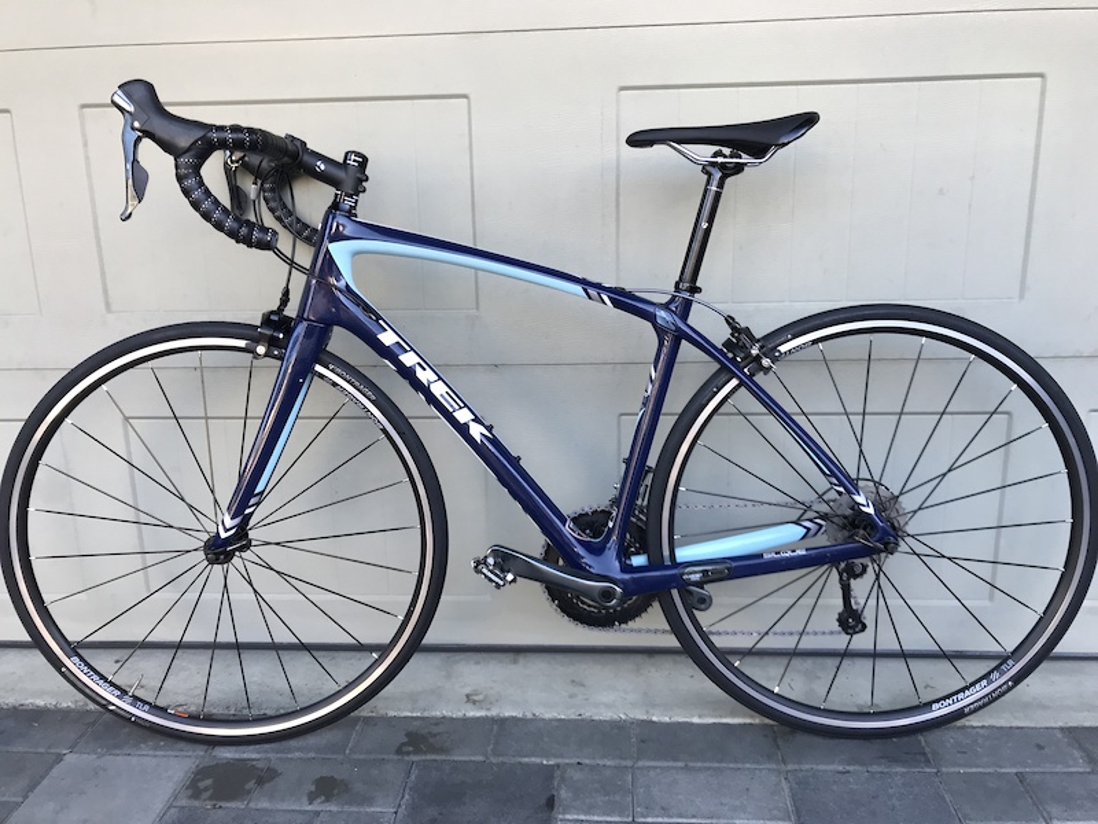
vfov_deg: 49.7
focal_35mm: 28
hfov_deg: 63.4
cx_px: 549
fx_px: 888
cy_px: 412
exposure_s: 1/120
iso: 40
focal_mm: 3.99
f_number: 1.8
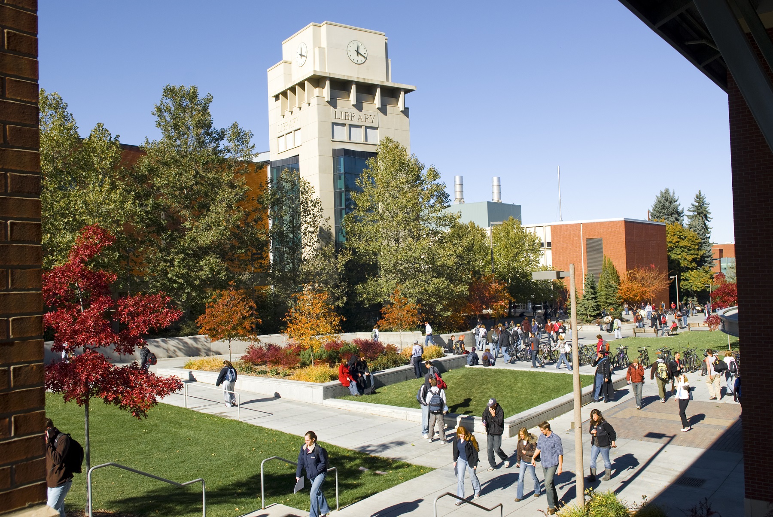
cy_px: 258
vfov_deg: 43.7
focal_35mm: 30
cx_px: 386
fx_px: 645
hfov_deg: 61.9
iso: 100
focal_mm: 20
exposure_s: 1/320
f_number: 5.6
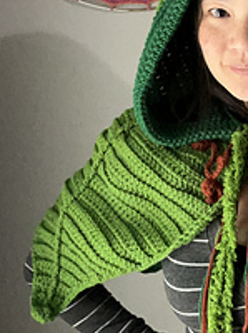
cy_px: 82
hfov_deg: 18.5
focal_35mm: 75
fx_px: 720
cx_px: 300
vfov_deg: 25.7
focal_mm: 2.69
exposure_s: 1/30
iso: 320
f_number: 1.9
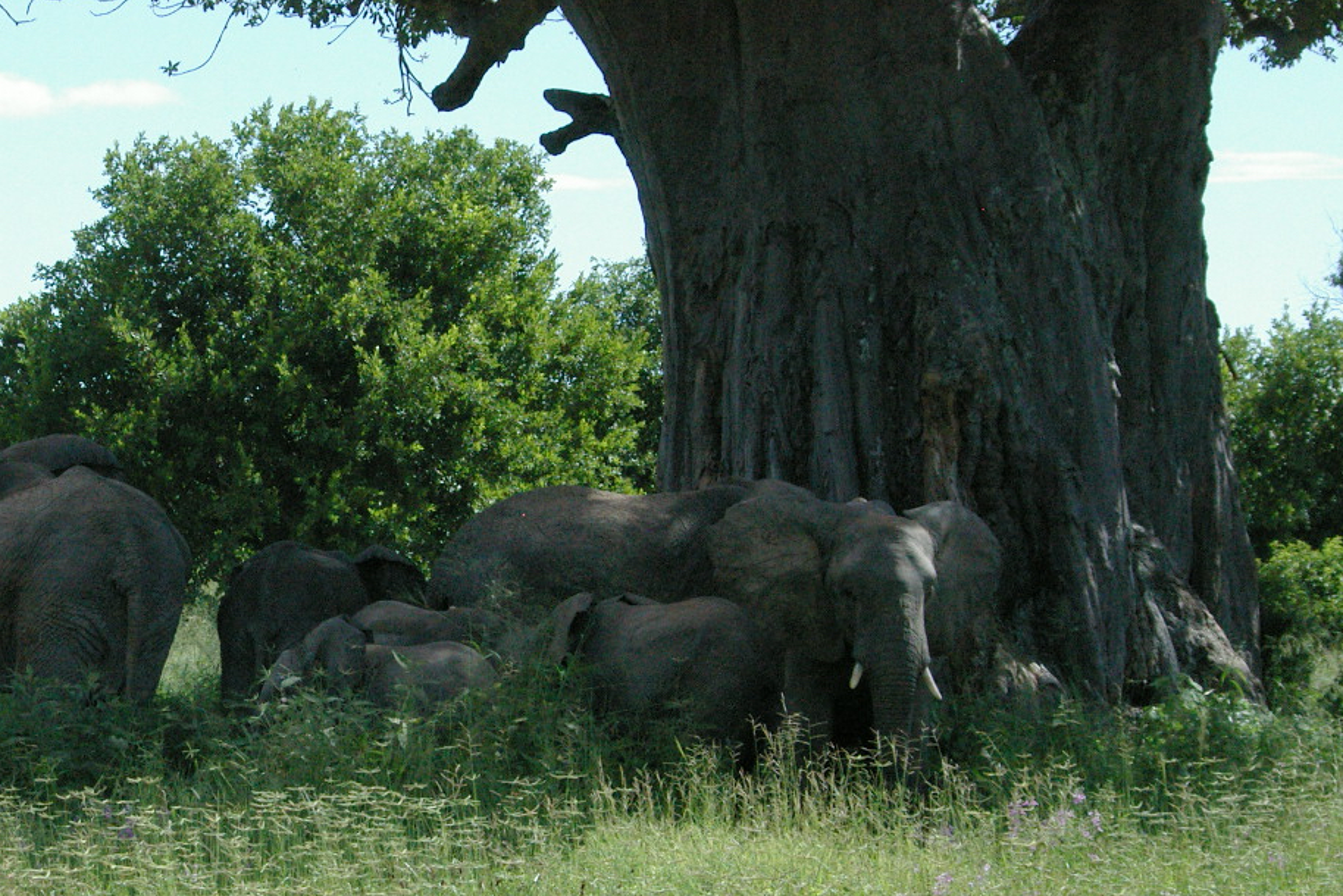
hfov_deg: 16.1
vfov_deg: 10.9
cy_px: 593
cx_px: 223
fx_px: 4702
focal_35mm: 126
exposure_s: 1/1500
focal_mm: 50
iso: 1600
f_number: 9.5
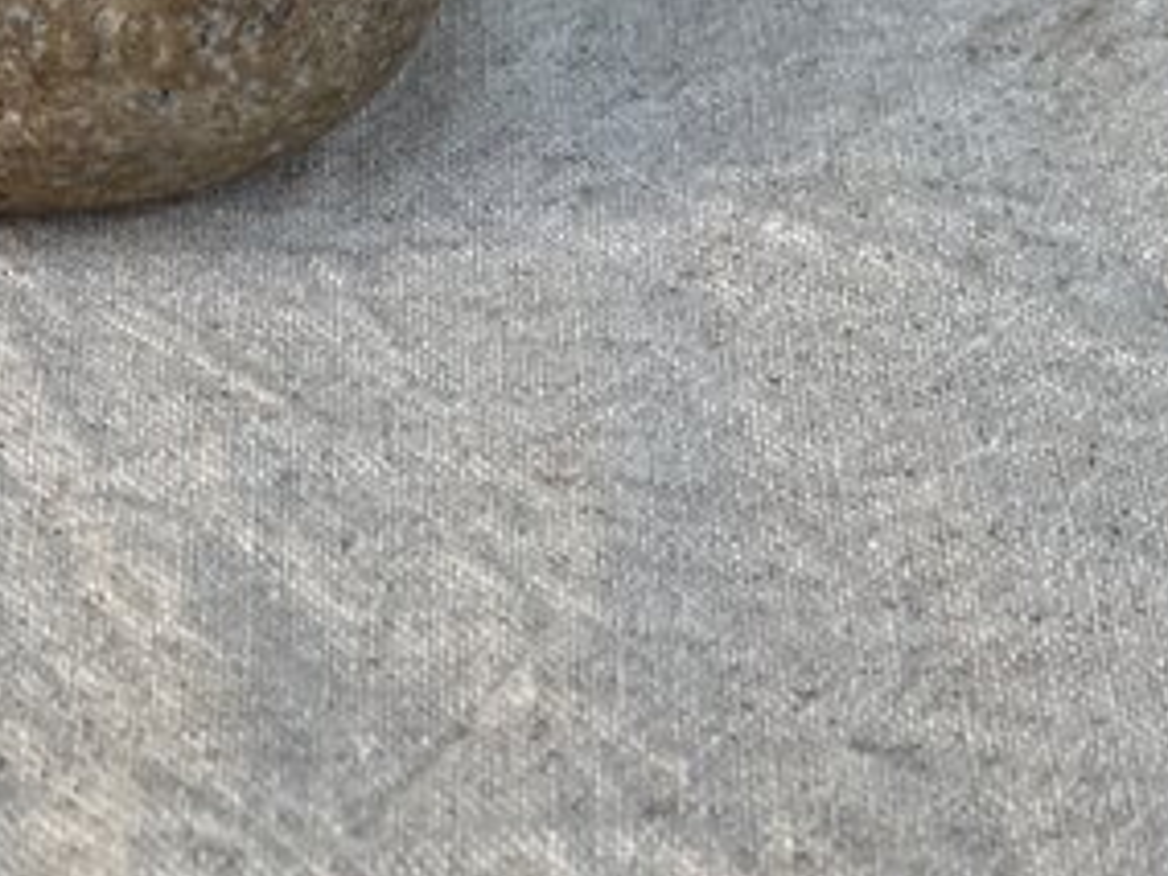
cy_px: -41
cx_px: 243
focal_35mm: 117
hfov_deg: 16.7
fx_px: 3948
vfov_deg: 12.5
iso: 32
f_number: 2
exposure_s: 1/527
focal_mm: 6
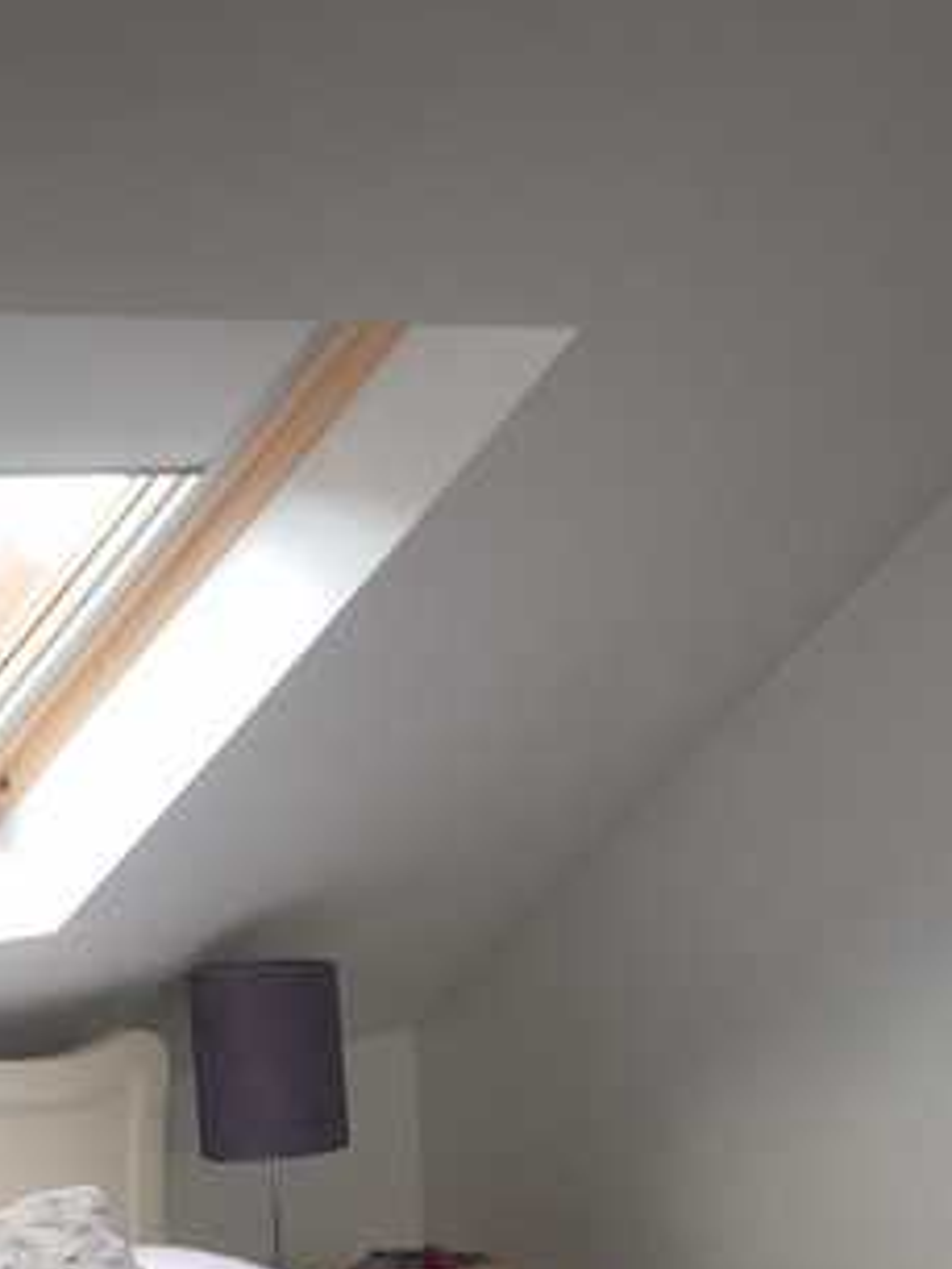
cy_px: 1136
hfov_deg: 15.6
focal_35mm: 95
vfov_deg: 20.2
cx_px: 520
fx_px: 3481
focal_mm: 4.15
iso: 40
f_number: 2.2
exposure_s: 1/120
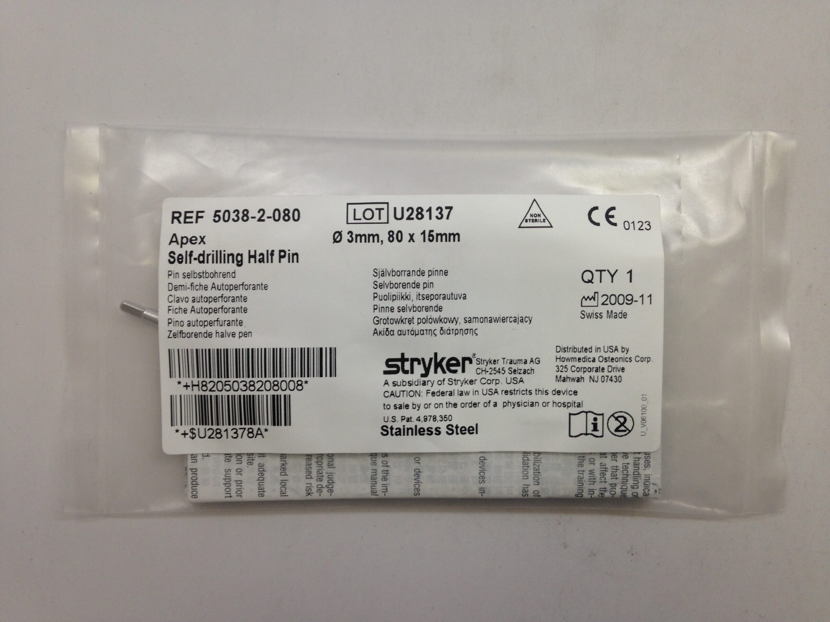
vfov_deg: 42.9
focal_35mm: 33
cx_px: 415
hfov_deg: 55.4
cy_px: 311
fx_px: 791
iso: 50
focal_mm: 4.12
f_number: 2.4
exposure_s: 1/60
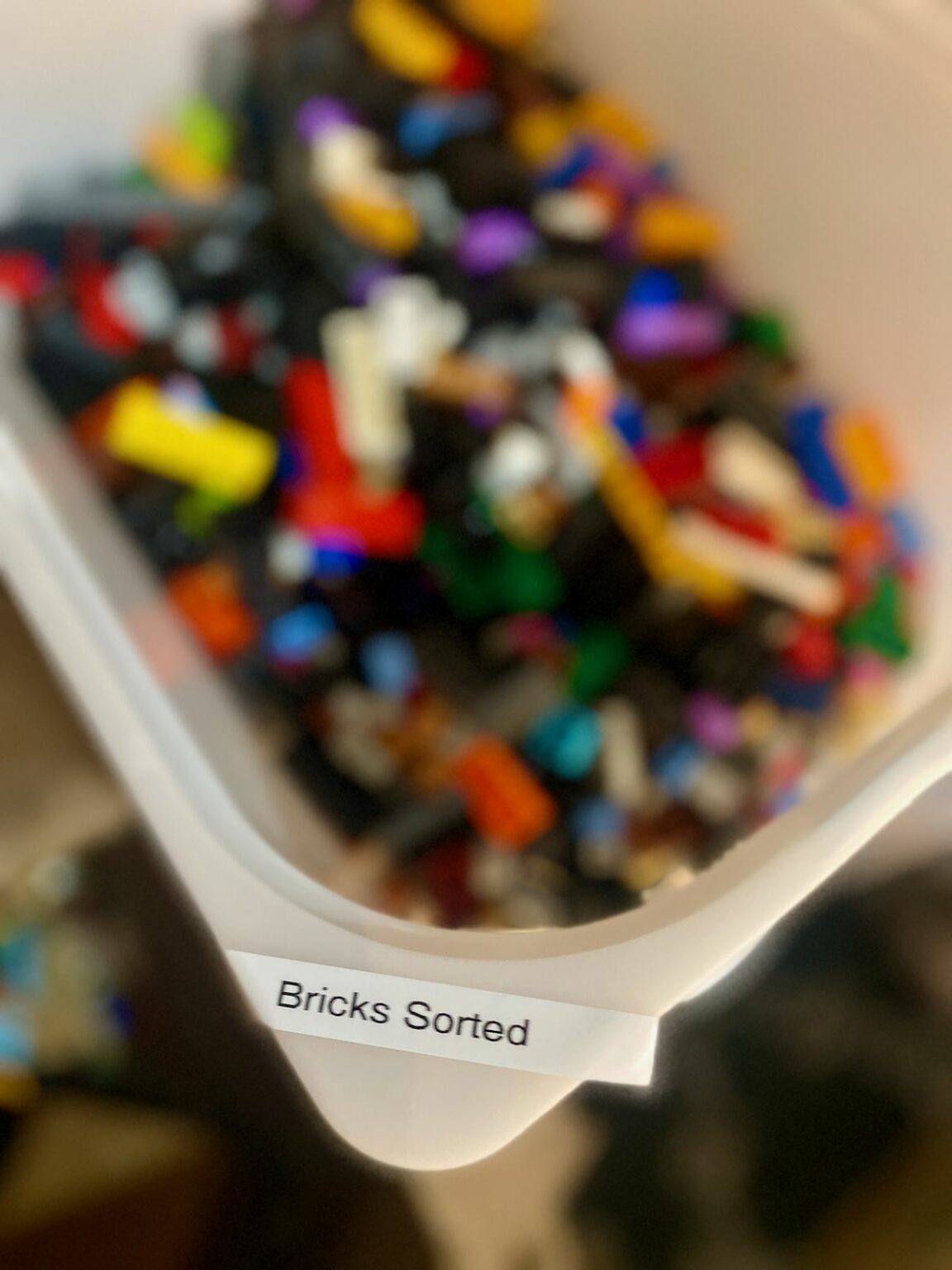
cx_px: 476
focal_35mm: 26
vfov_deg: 67.3
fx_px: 953
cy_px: 635
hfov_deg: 53.1
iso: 500
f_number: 1.8
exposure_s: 1/30
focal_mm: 4.25
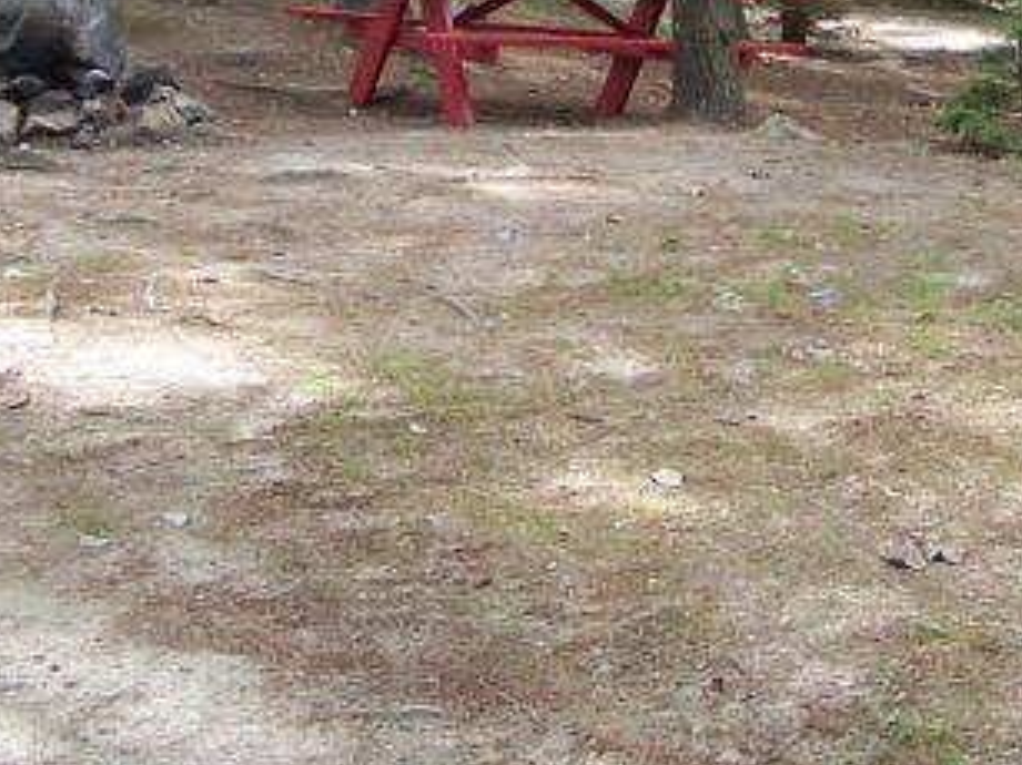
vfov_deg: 15.3
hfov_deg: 20.7
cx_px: 503
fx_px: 2804
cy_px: -3
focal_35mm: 95
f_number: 2.8
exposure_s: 1/90
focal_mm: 6.3
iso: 80
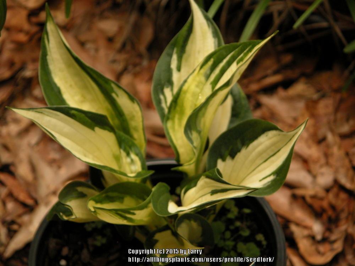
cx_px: 178
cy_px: 133
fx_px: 1805
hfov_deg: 11.2
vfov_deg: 8.4
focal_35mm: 176
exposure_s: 1/125
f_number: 4
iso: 200
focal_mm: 44.7
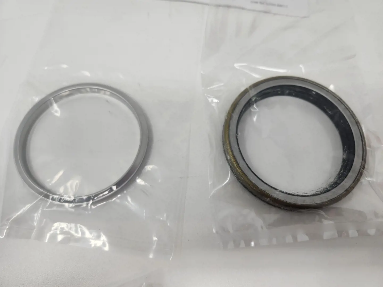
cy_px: 144
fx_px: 254
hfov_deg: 73.9
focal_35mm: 23
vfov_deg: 58.9
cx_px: 192
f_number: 1.8
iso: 40
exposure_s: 1/180
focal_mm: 5.4
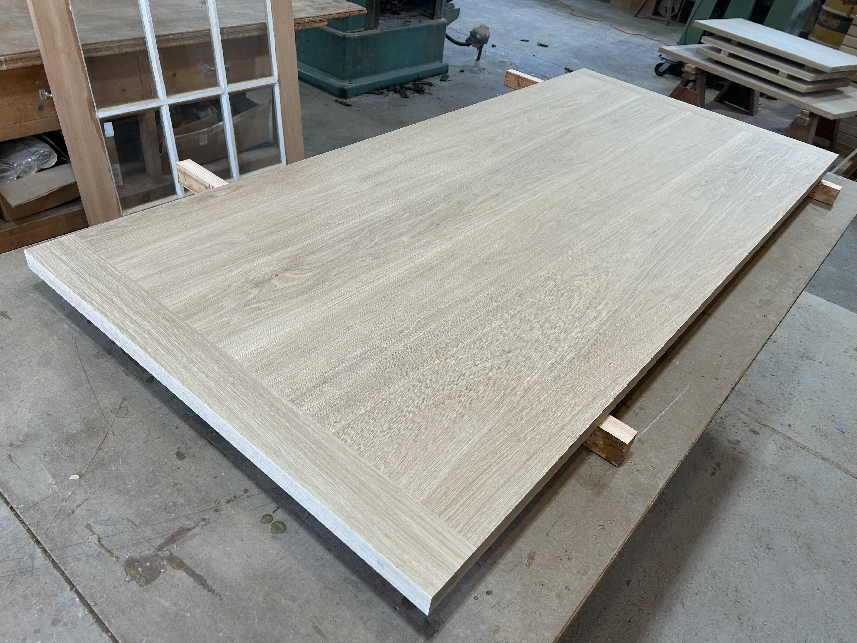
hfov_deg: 67.3
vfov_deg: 53.1
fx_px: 644
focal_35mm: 26
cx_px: 428
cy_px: 322
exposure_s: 1/120
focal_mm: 5.7
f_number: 1.5
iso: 50
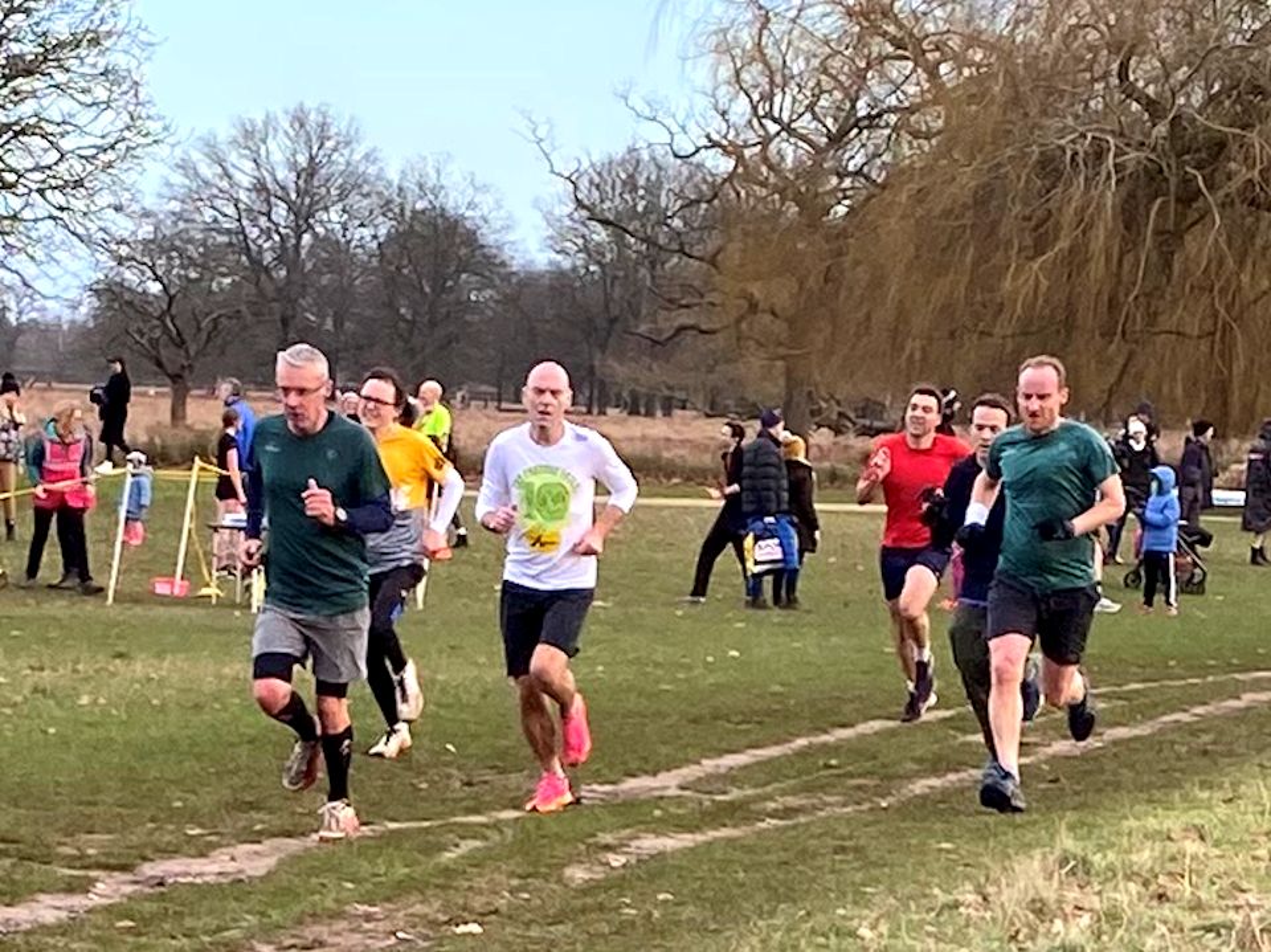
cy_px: 476
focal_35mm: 26
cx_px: 636
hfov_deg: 67.3
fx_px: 954
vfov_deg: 53.0
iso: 32
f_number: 1.8
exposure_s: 1/297
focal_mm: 4.25
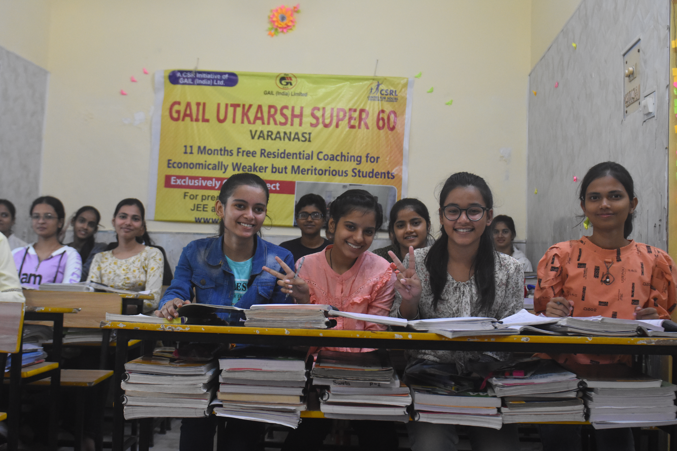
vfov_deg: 36.9
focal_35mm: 36
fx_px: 677
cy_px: 226
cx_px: 338
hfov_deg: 53.1
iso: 2500
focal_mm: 24
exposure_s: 1/60
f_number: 3.5
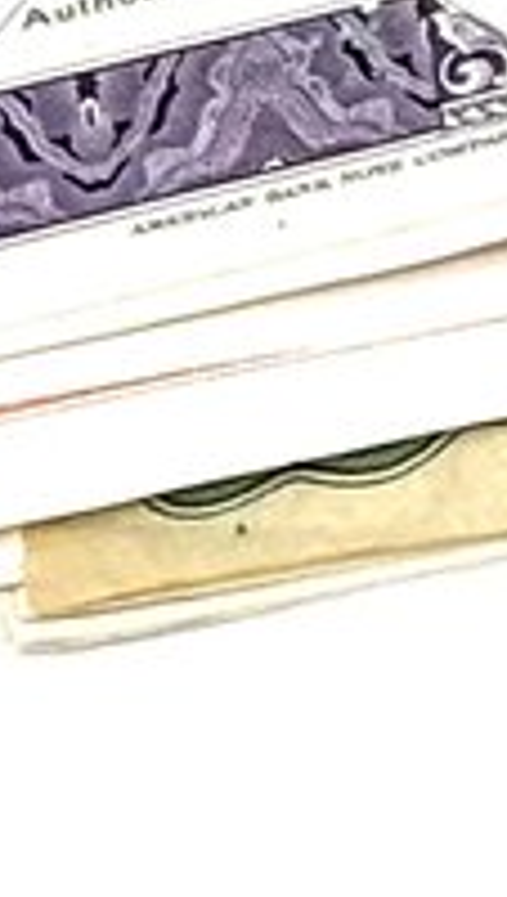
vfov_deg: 3.7
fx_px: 13482
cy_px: -1816
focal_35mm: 566
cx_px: 3029
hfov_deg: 2.1
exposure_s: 1/166
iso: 32
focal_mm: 5.96
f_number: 1.6
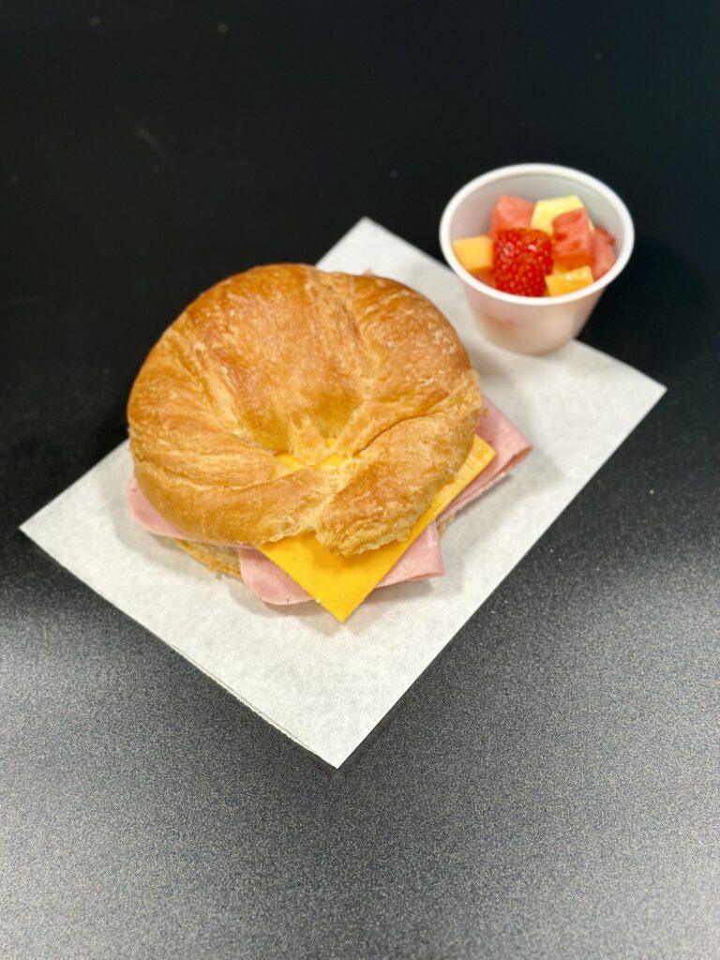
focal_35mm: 48
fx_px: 1331
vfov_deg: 39.7
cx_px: 360
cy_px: 480
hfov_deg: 30.3
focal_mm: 6.86
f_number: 1.78
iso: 160
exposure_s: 1/120
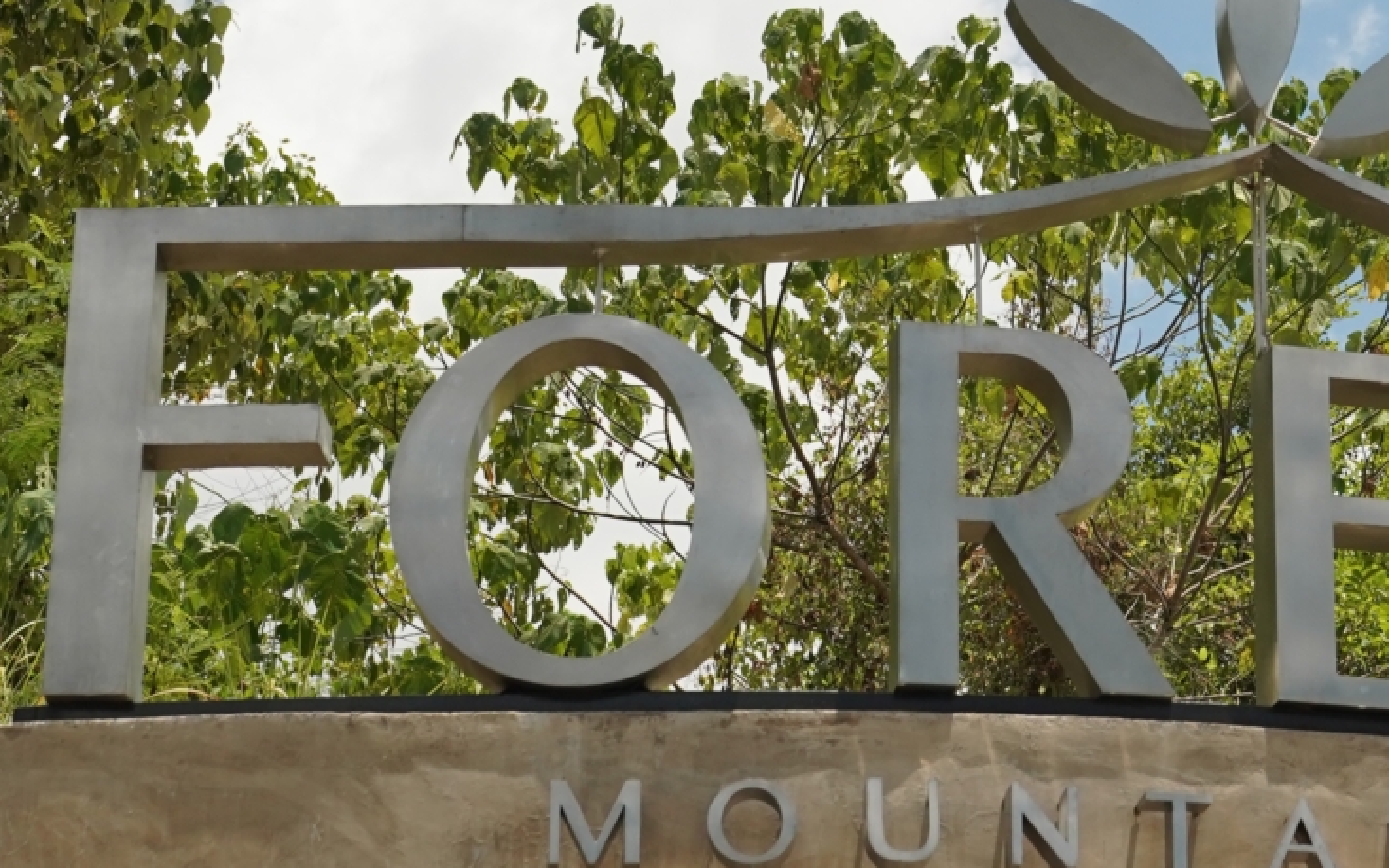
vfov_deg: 8.9
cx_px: 1156
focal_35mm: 148
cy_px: 342
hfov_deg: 14.0
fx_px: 5602
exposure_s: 1/250
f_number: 4.5
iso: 800
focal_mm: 52
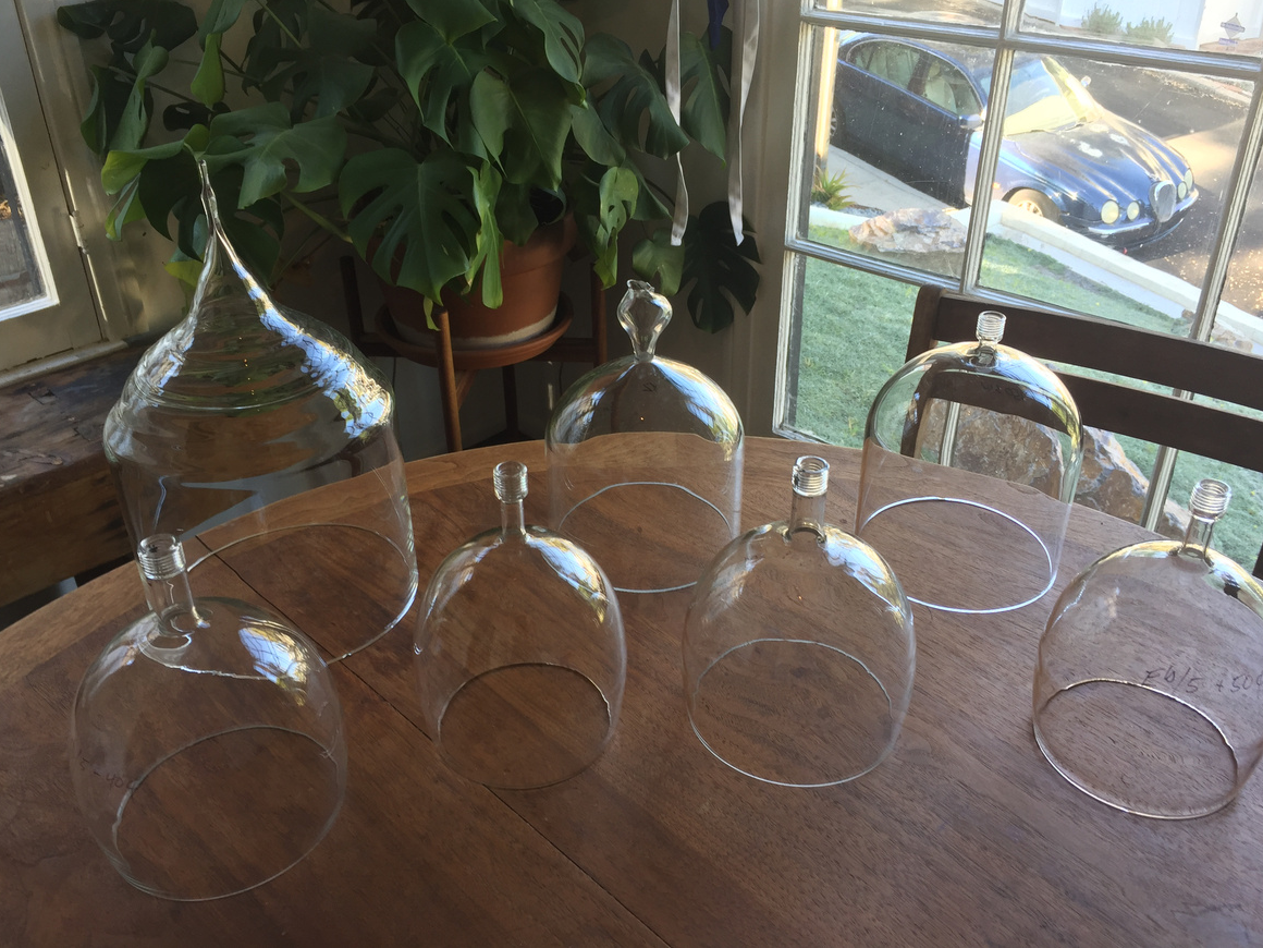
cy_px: 459
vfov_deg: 46.8
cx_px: 628
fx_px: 1095
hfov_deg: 60.0
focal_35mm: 30
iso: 32
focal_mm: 4.15
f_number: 2.2
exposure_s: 1/40
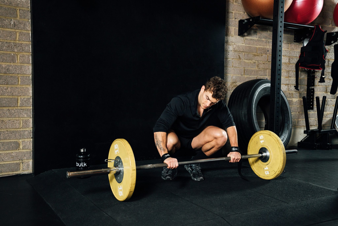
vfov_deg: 34.2
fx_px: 366
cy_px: 113
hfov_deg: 49.5
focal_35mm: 39
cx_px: 169
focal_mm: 39
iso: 400
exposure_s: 1/250
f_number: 6.3
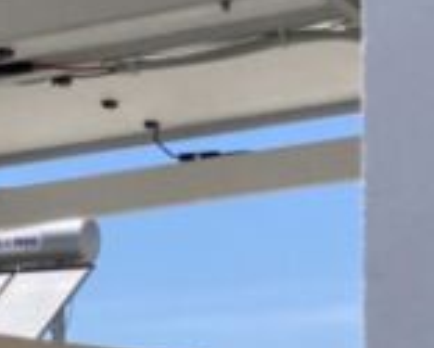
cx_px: -901
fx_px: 2699
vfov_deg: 7.3
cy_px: 523
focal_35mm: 210
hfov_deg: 7.9
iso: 20
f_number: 1.8
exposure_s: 1/2525
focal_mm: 3.99
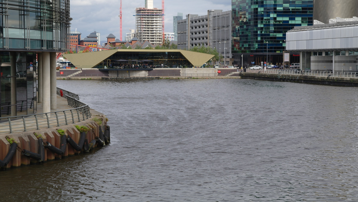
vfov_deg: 13.6
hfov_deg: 23.9
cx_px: 181
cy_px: 88
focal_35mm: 89
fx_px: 845
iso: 100
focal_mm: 55
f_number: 11
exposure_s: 1/90
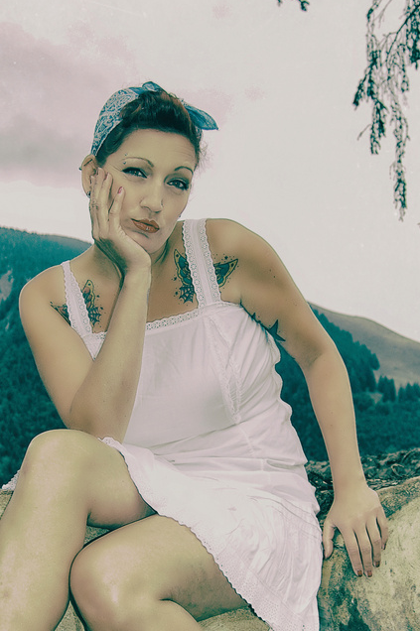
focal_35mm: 56
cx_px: 142
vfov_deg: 35.3
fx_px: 982
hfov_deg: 24.0
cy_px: 429
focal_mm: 22
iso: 200
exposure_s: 1/400
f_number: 5.6
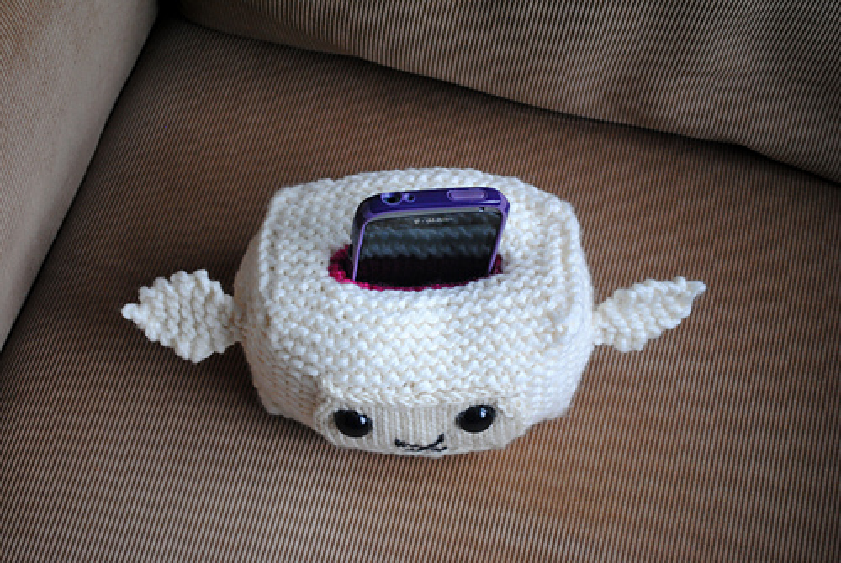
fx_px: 1684
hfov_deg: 28.0
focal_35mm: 72
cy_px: 282
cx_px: 420
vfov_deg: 19.0
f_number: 5.6
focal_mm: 48
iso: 640
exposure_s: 1/30
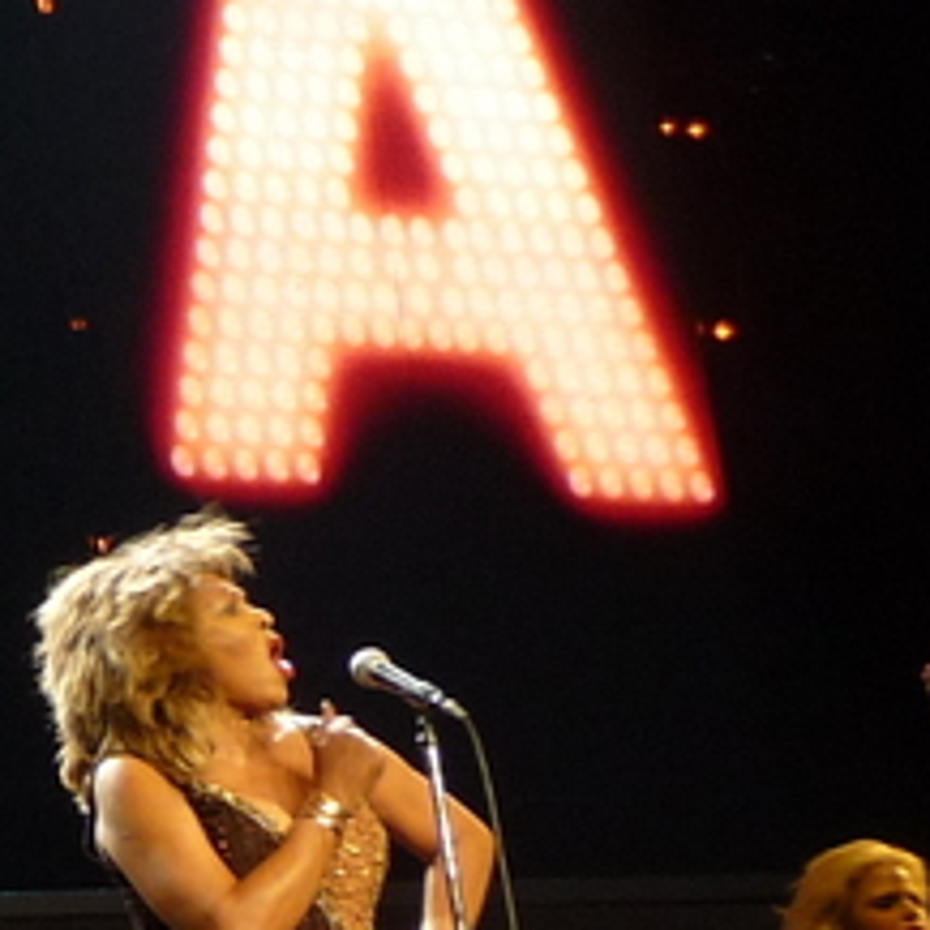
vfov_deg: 10.5
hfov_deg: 9.1
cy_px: 364
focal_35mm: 166
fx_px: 5046
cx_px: -1560
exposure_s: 1/30
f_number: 3.6
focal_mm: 5.6
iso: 125
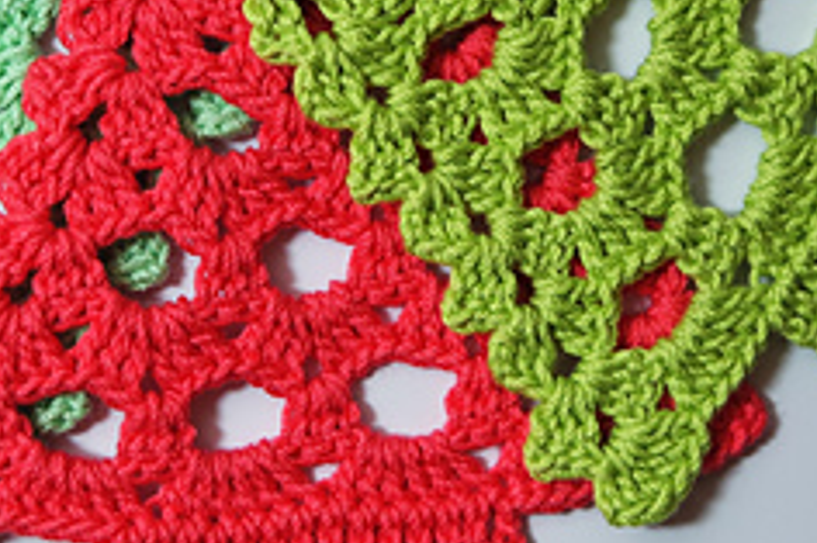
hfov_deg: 23.3
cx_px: 267
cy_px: 171
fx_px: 1973
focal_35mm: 87
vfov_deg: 15.6
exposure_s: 1/60
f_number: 4.5
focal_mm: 27
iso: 200
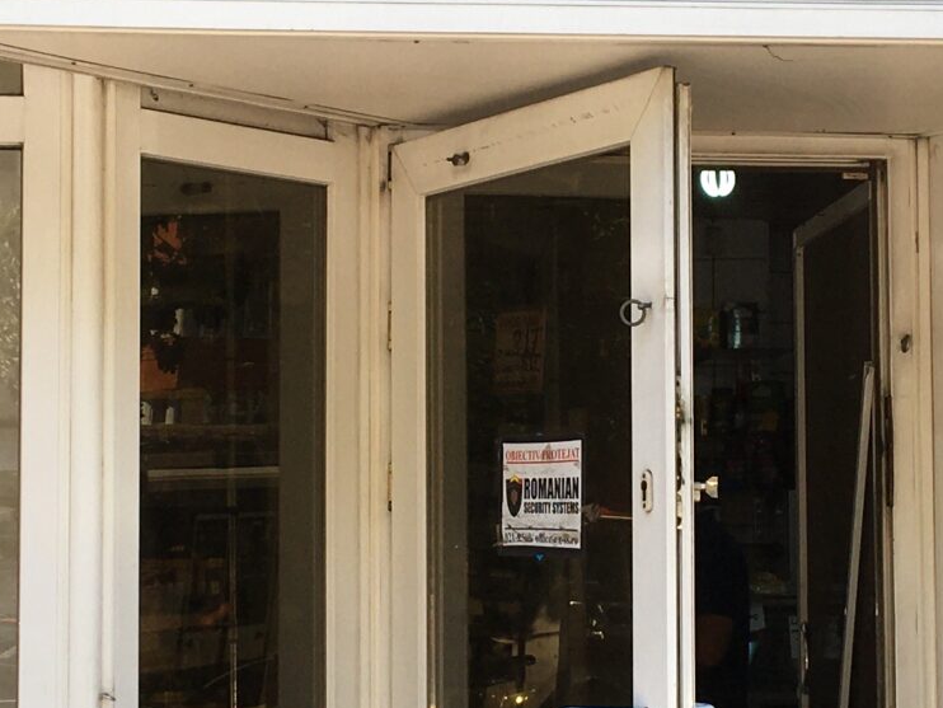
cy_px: 360
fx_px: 2725
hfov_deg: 19.6
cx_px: 569
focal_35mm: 100
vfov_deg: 14.8
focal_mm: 4.15
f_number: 2.2
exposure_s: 1/351
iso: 25
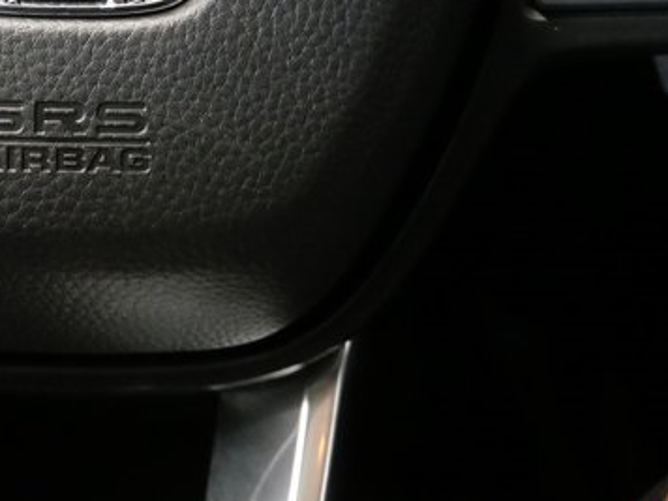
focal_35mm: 69
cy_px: -163
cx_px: 47
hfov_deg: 27.0
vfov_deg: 19.5
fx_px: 1332
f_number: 3.5
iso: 3200
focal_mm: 12
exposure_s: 1/13
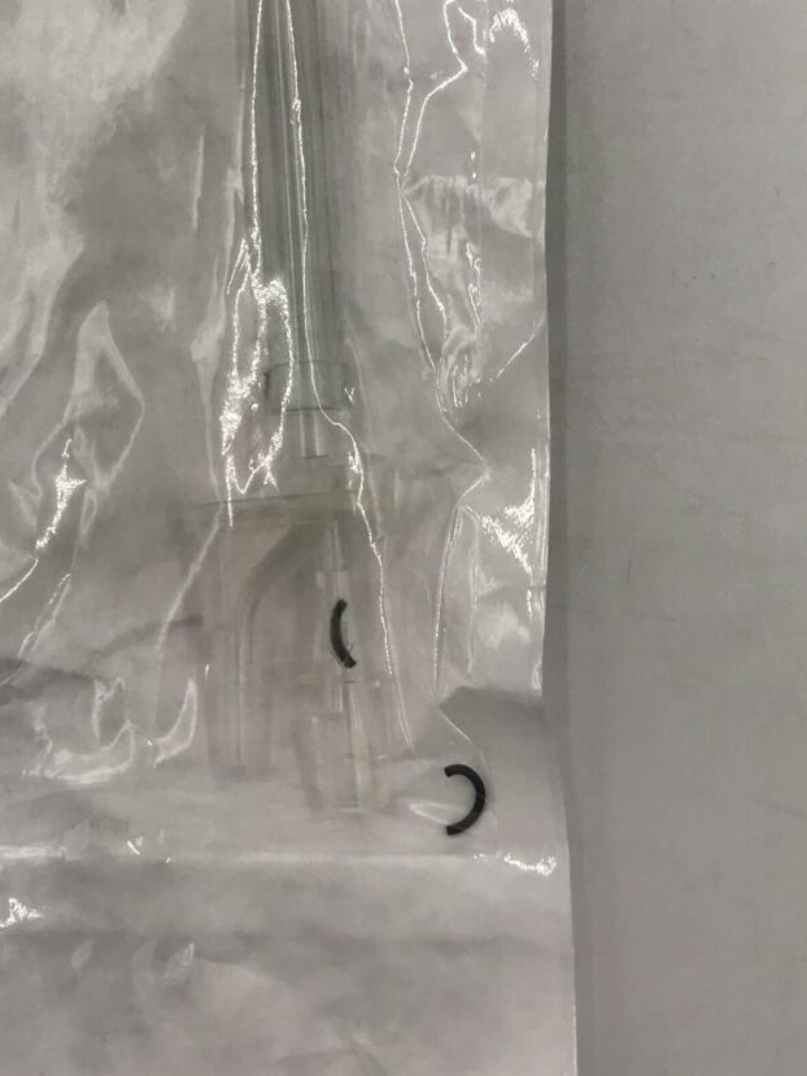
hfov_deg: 32.0
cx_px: 283
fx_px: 1398
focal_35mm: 45
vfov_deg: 41.7
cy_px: 395
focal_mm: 3.99
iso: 40
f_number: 1.8
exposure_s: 1/120
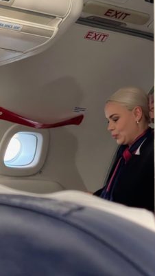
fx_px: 773
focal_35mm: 106
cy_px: 121
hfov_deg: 11.4
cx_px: 88
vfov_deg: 20.2
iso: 320
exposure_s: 1/57
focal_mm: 7.5
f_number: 2.2
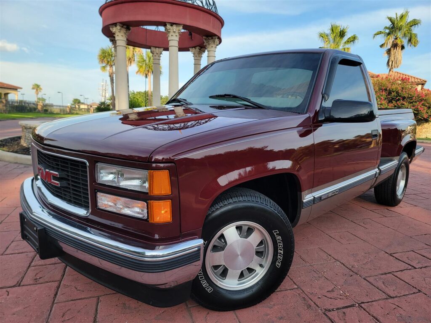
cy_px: 162
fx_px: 299
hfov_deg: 71.6
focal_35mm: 24
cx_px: 216
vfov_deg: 56.8
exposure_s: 1/284
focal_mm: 6.7
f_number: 1.8
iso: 16
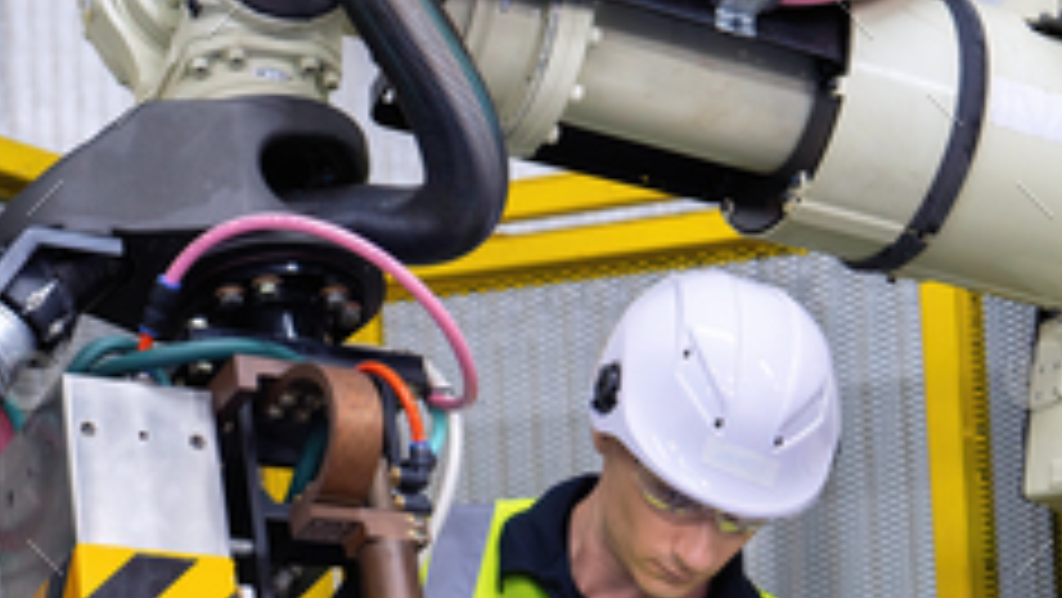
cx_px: 518
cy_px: 587
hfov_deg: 23.9
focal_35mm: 89
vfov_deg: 13.4
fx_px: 2507
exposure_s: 1/160
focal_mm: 34
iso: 1000
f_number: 2.8
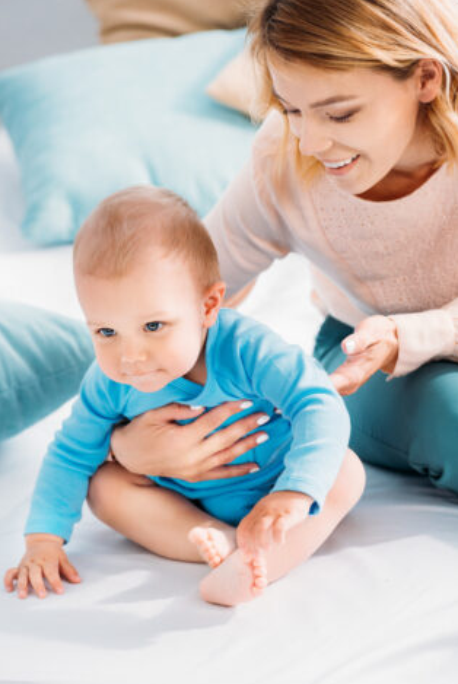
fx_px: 4052
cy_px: 359
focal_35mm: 213
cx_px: 219
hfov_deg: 6.5
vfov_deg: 9.6
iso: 320
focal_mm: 200
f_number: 5
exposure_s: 1/200
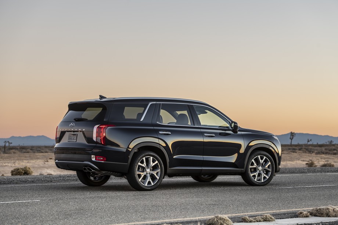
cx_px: 169
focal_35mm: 90
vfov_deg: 15.2
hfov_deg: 22.6
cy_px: 112
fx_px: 845
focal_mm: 90
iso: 64
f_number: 5
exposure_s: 1/8
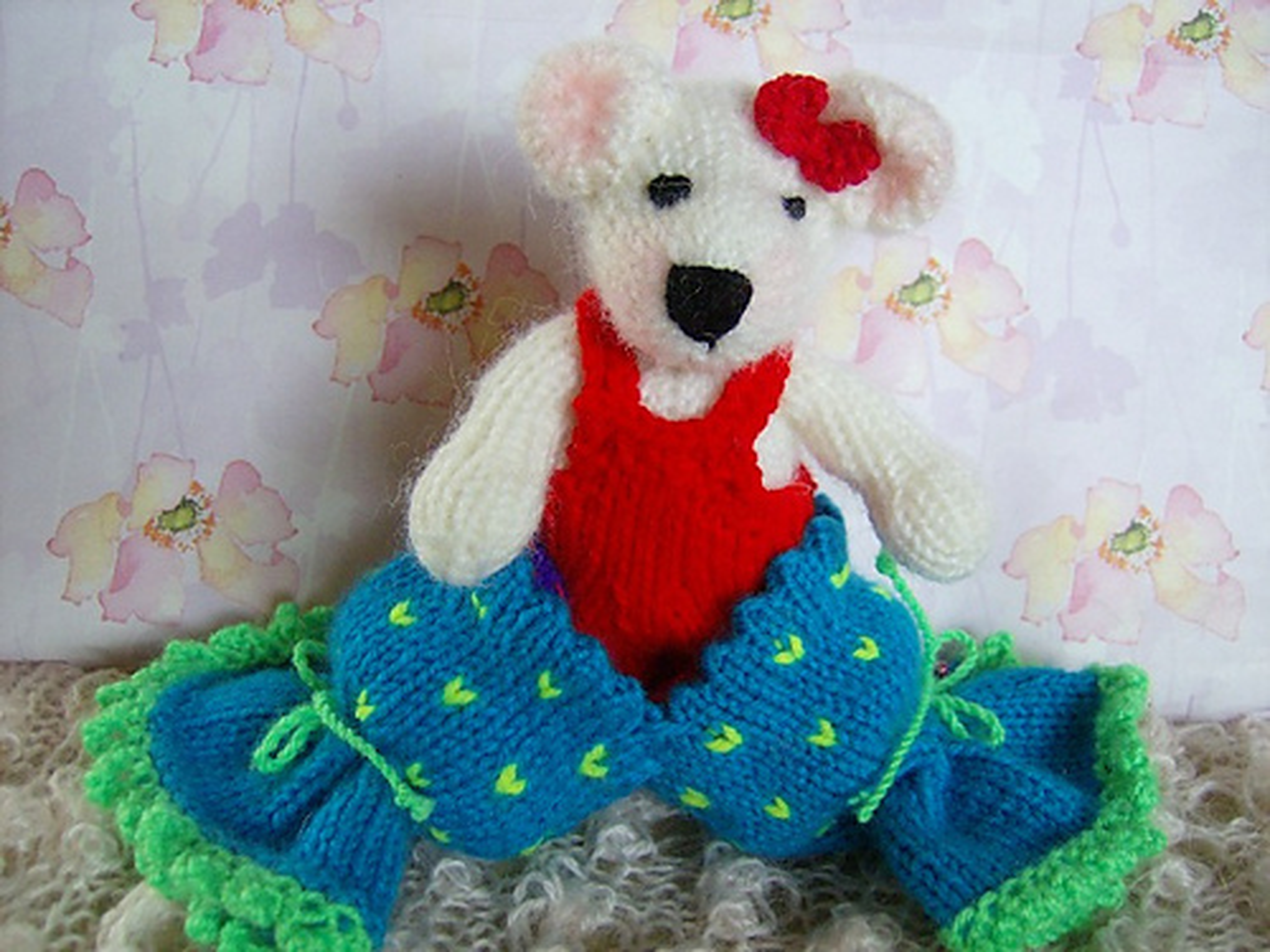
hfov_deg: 51.4
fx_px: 1321
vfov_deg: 39.7
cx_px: 635
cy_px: 476
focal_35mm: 36
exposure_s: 1/60.6
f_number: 2.8
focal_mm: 6
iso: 200
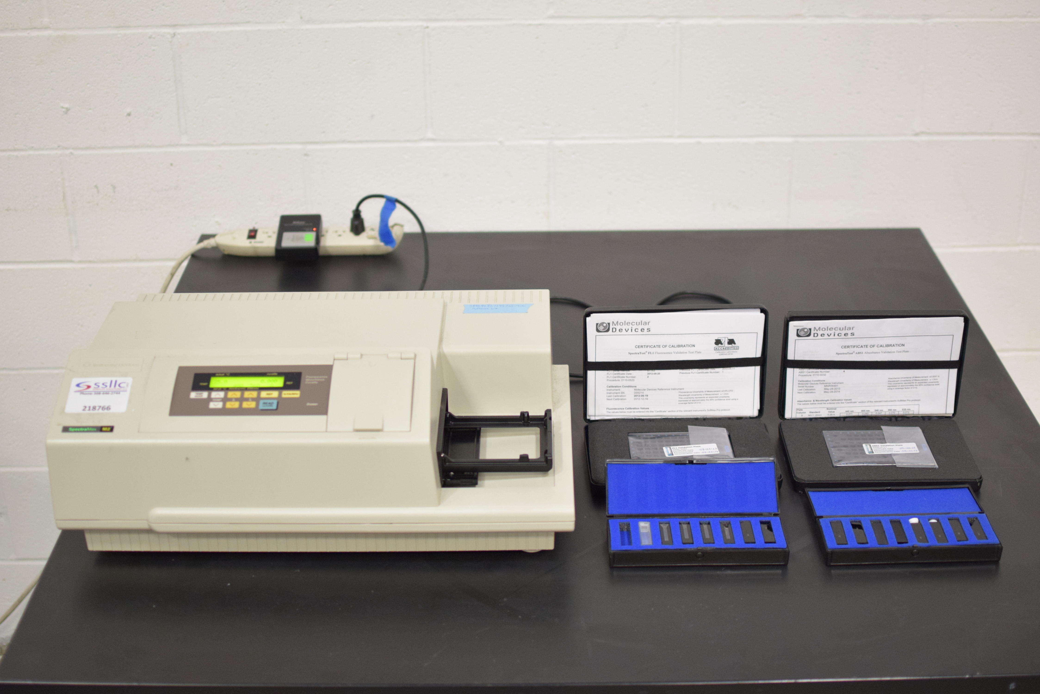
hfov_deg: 37.8
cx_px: 520
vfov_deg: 25.8
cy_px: 347
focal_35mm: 52
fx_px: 1517
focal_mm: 35
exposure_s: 1/250
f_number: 2.2
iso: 1600
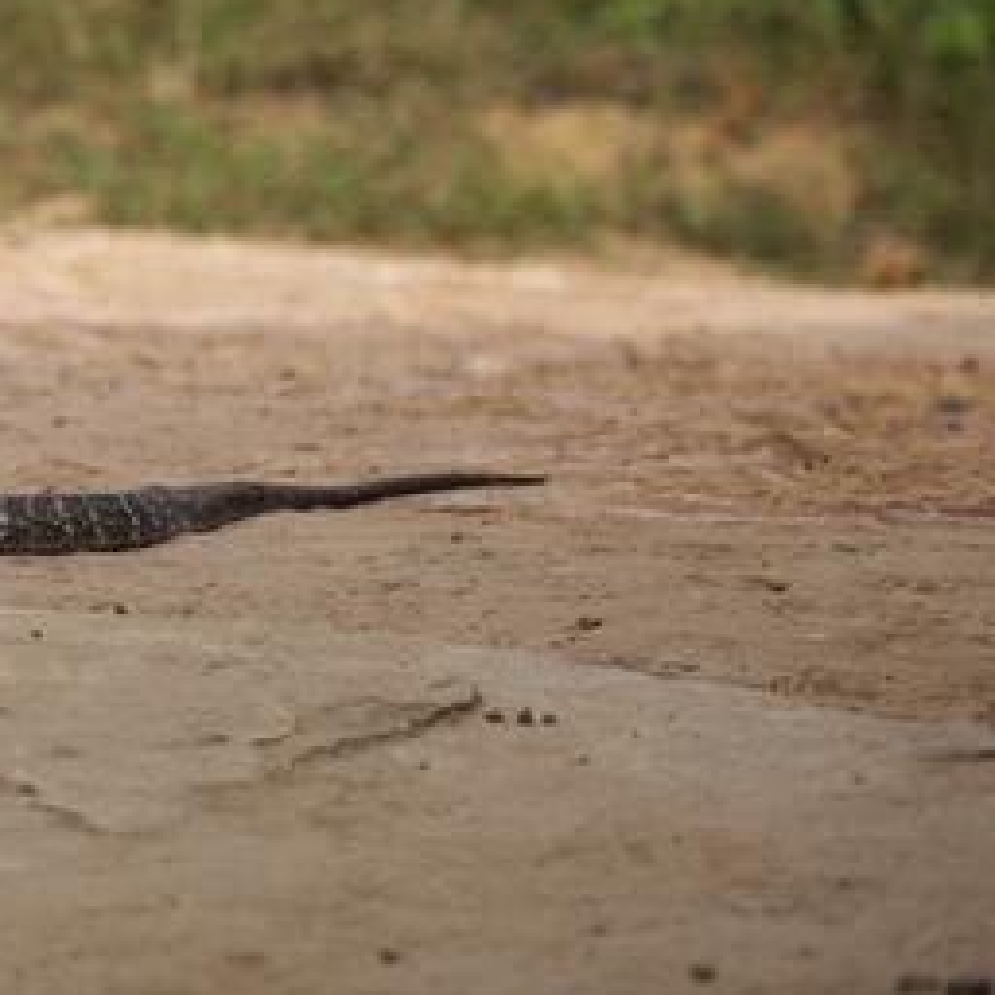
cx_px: -303
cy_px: 433
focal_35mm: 186
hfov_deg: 9.2
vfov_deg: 9.4
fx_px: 6049
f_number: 2.8
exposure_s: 1/1250
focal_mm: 80
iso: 100
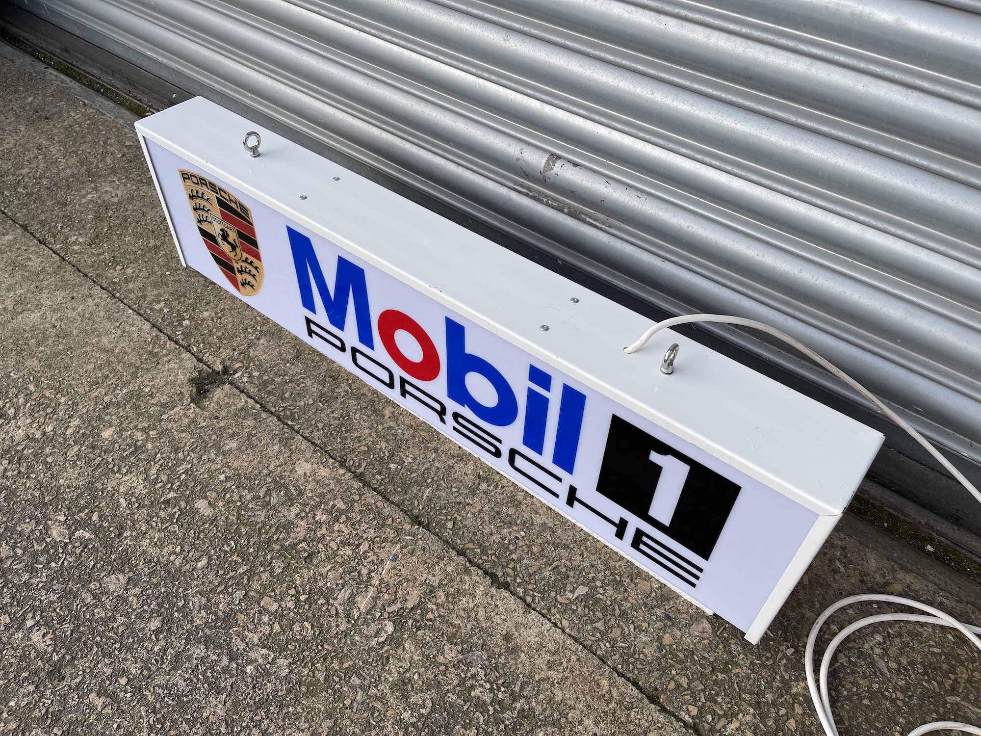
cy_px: 368
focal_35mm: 26
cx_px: 490
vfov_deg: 53.1
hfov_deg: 67.3
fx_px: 737
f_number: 1.6
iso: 32
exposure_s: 1/540
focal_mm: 5.1
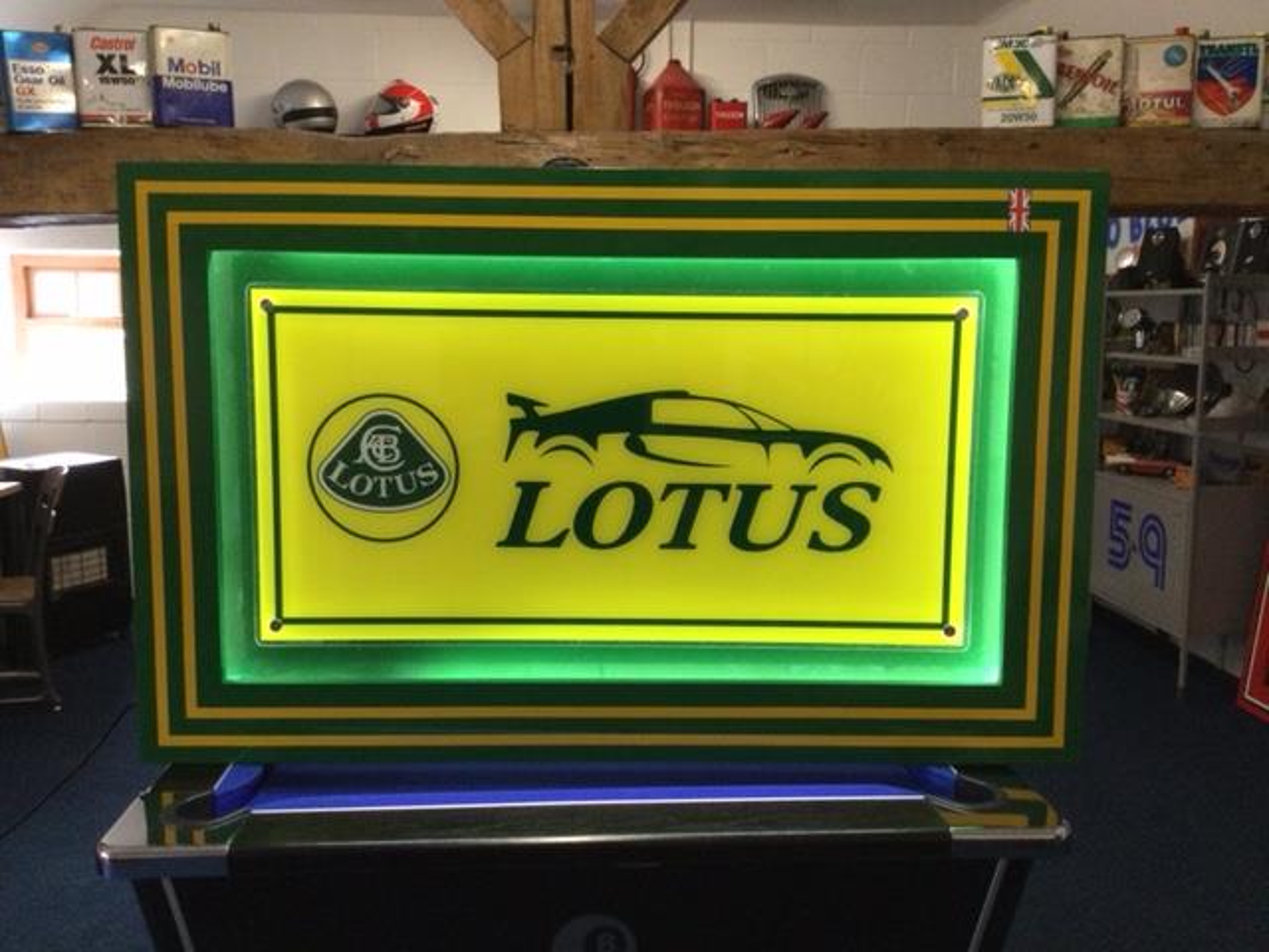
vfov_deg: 45.4
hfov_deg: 58.4
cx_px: 634
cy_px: 476
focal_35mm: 31
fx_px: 1136
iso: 200
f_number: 2.4
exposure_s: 1/33
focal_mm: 3.3
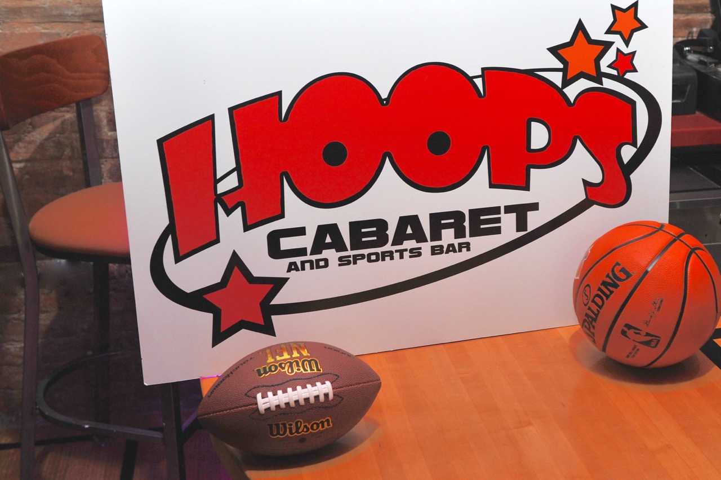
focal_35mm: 35
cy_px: 240
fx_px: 700
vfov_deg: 37.8
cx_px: 360
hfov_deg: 54.5
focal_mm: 35
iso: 1250
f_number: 4.5
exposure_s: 1/160
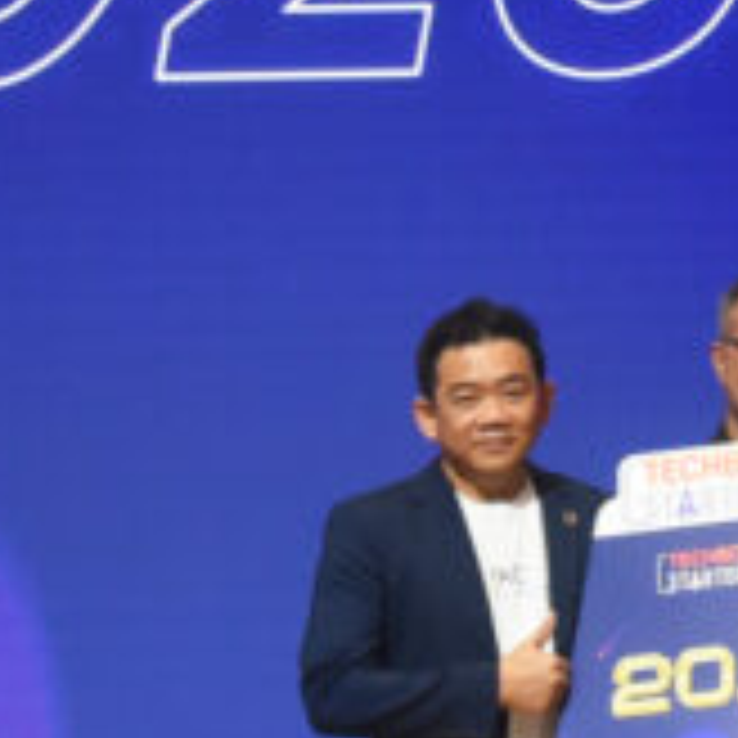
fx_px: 3715
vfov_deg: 11.3
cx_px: 1521
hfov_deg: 10.4
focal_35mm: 154
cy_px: 68
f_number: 5
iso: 2500
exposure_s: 1/200
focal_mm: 29
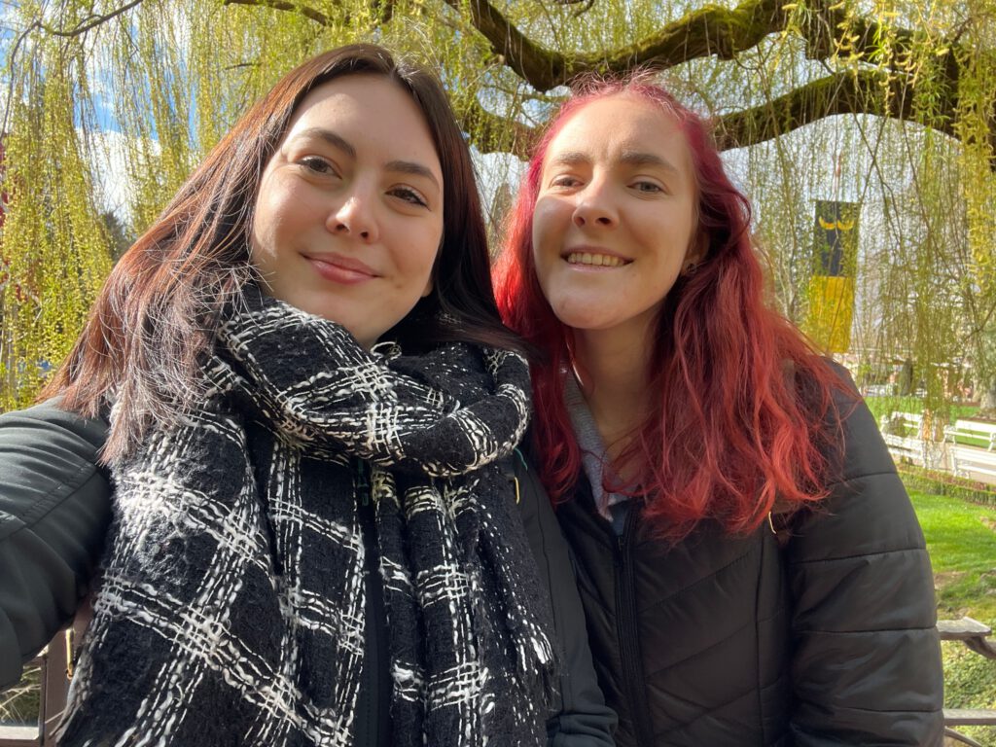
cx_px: 498
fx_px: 662
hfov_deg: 73.9
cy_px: 374
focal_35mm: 23
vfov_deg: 58.9
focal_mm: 2.71
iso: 32
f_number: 2.2
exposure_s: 1/259
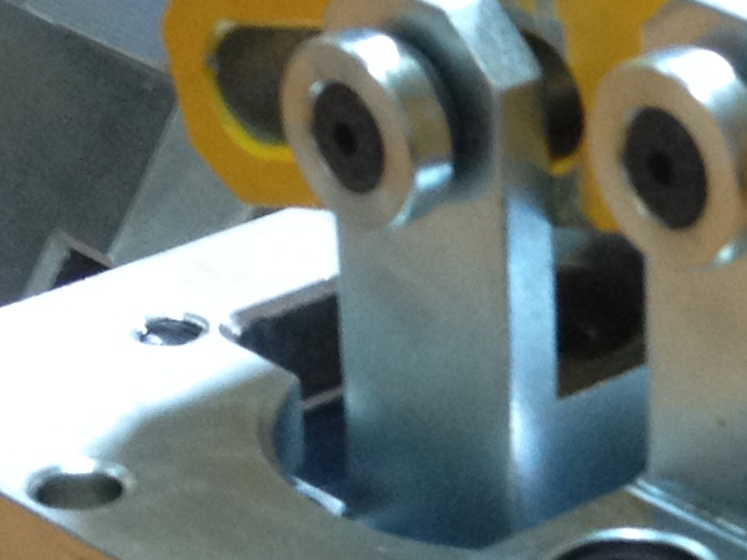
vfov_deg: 7.8
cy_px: 600
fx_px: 4101
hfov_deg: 10.0
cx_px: 1166
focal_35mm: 190
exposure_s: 1/20
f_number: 2.4
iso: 100
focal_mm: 4.28
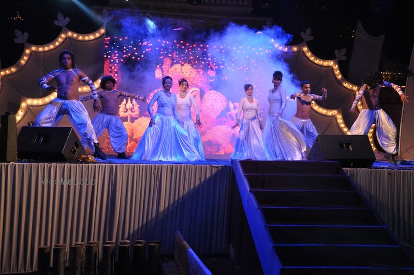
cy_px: 138
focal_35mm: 52
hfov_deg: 37.9
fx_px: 603
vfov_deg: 25.7
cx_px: 207
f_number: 5.6
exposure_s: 1/125
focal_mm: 35
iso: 800
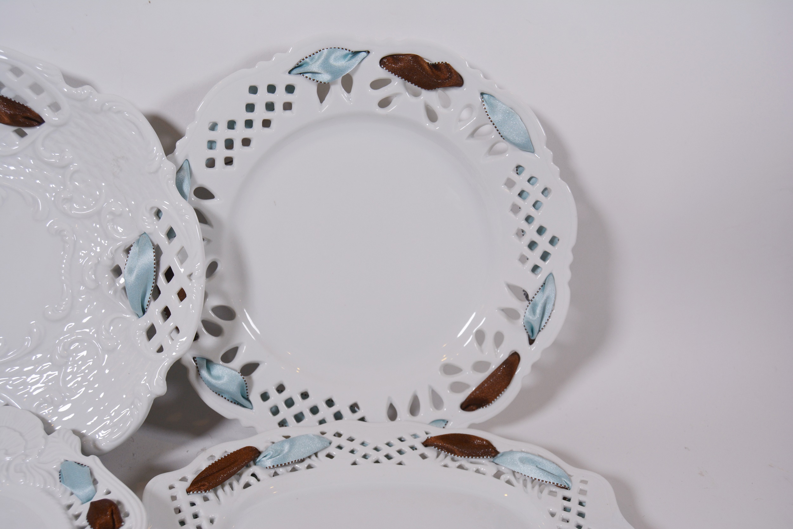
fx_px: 760
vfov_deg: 38.4
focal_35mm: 34
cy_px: 264
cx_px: 396
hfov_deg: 55.1
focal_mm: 23
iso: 200
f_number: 5.6
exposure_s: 1/125
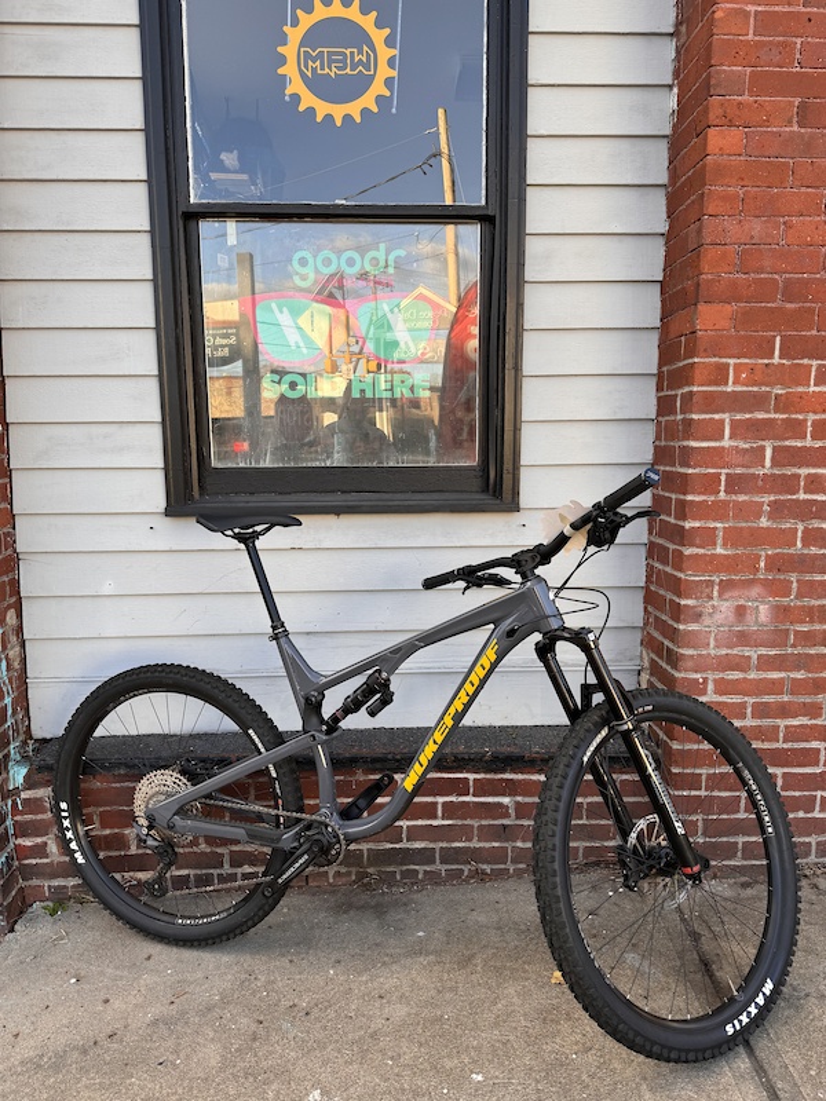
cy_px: 550
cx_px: 413
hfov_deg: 56.8
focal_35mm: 24
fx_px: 764
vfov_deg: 71.6
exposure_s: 1/477
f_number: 1.78
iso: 80
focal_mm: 6.86
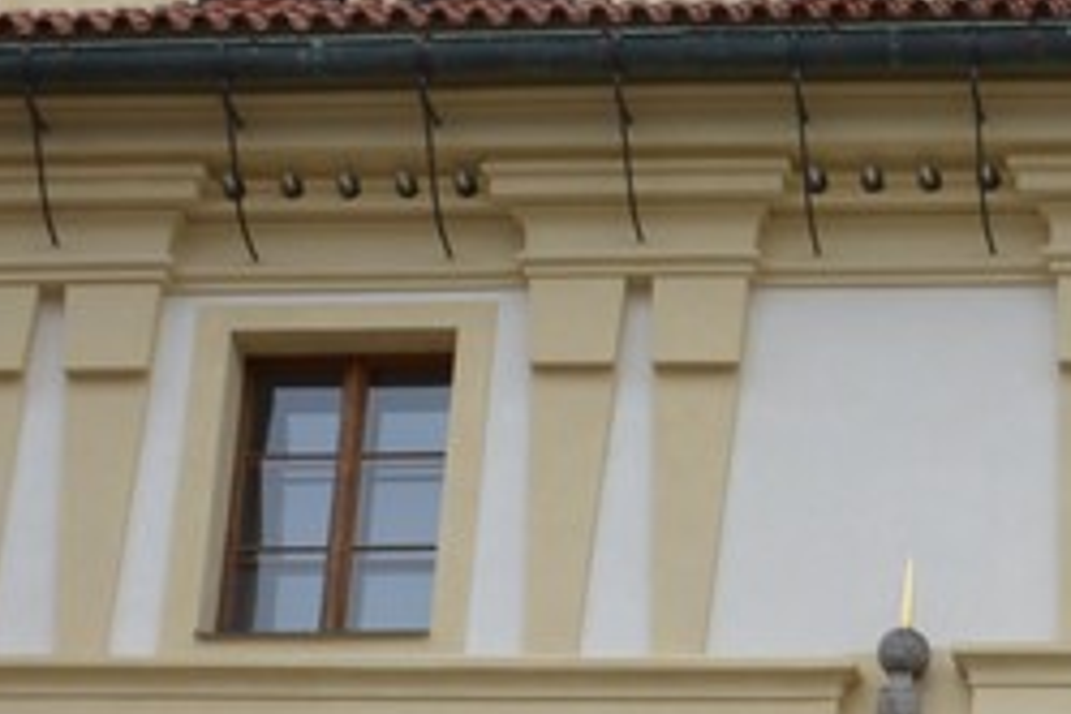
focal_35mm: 176
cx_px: 1789
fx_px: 5236
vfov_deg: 7.3
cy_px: 1712
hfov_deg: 11.1
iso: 125
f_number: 5.6
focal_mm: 18
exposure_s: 1/125
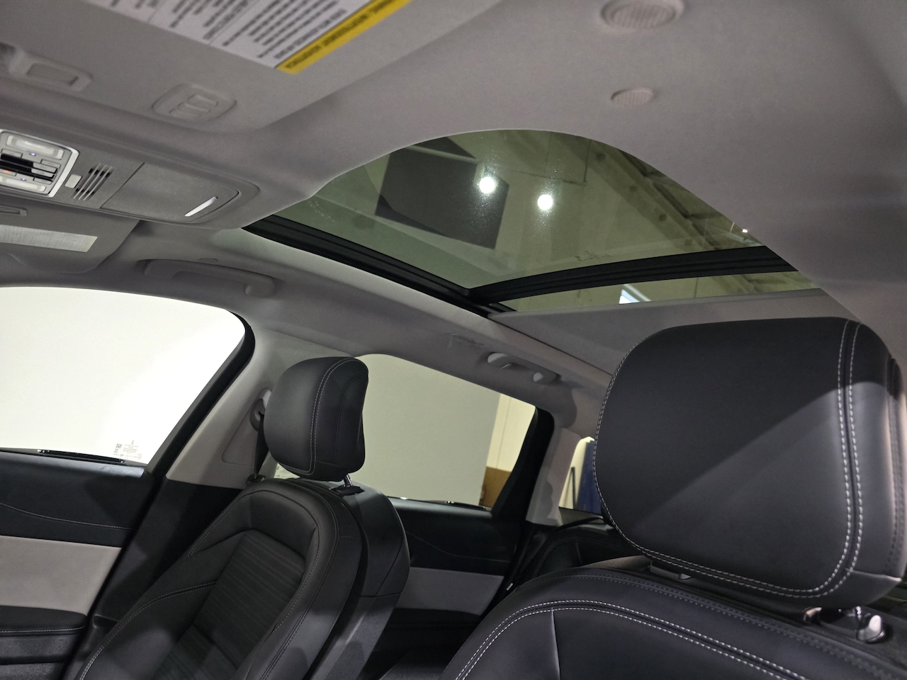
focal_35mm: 23
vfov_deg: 58.9
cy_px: 340
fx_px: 603
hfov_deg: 73.9
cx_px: 454
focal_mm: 6.3
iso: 1250
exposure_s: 1/60
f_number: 1.7
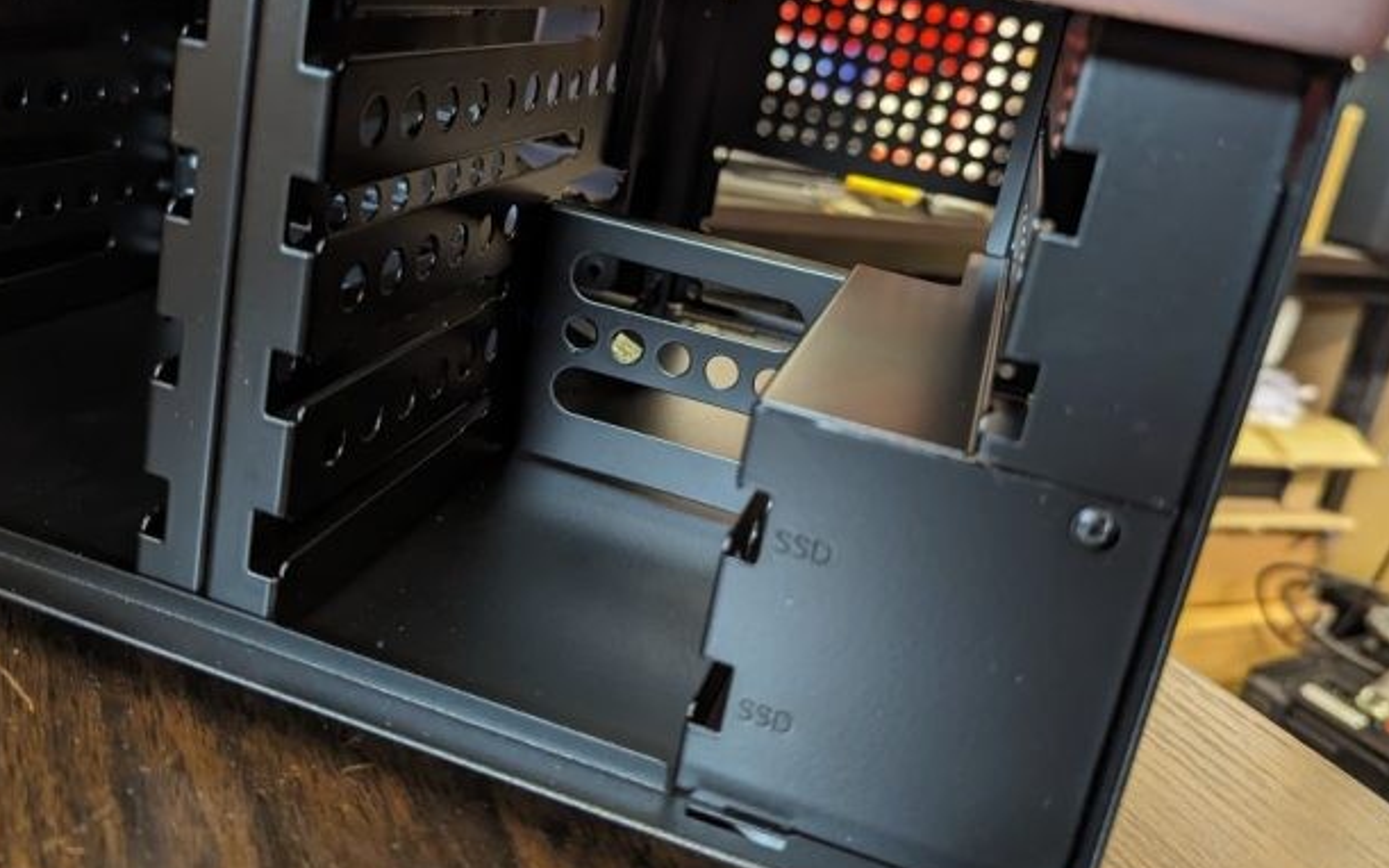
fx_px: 1211
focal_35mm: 32
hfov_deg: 59.5
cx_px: 630
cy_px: 316
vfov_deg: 39.1
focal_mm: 6.81
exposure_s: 1/100
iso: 1266
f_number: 1.85
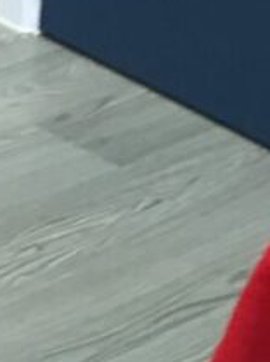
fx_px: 2076
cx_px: -38
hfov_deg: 7.4
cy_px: 498
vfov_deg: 9.7
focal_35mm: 199
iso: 100
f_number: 2.4
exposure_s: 1/33
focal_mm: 3.3
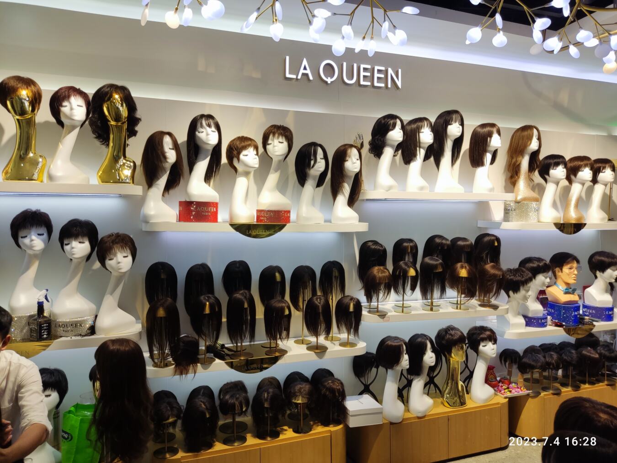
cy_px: 232
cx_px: 308
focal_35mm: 25
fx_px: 446
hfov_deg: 69.4
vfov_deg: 54.9
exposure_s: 1/100
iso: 53
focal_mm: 4.71
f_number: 1.79
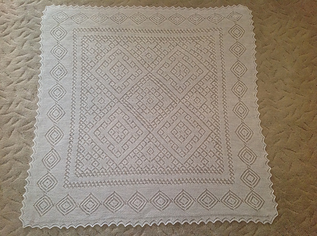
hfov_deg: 52.7
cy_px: 118
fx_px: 320
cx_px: 158
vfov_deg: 40.6
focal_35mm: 35
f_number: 2.4
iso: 200
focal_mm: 4.28
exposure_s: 1/15
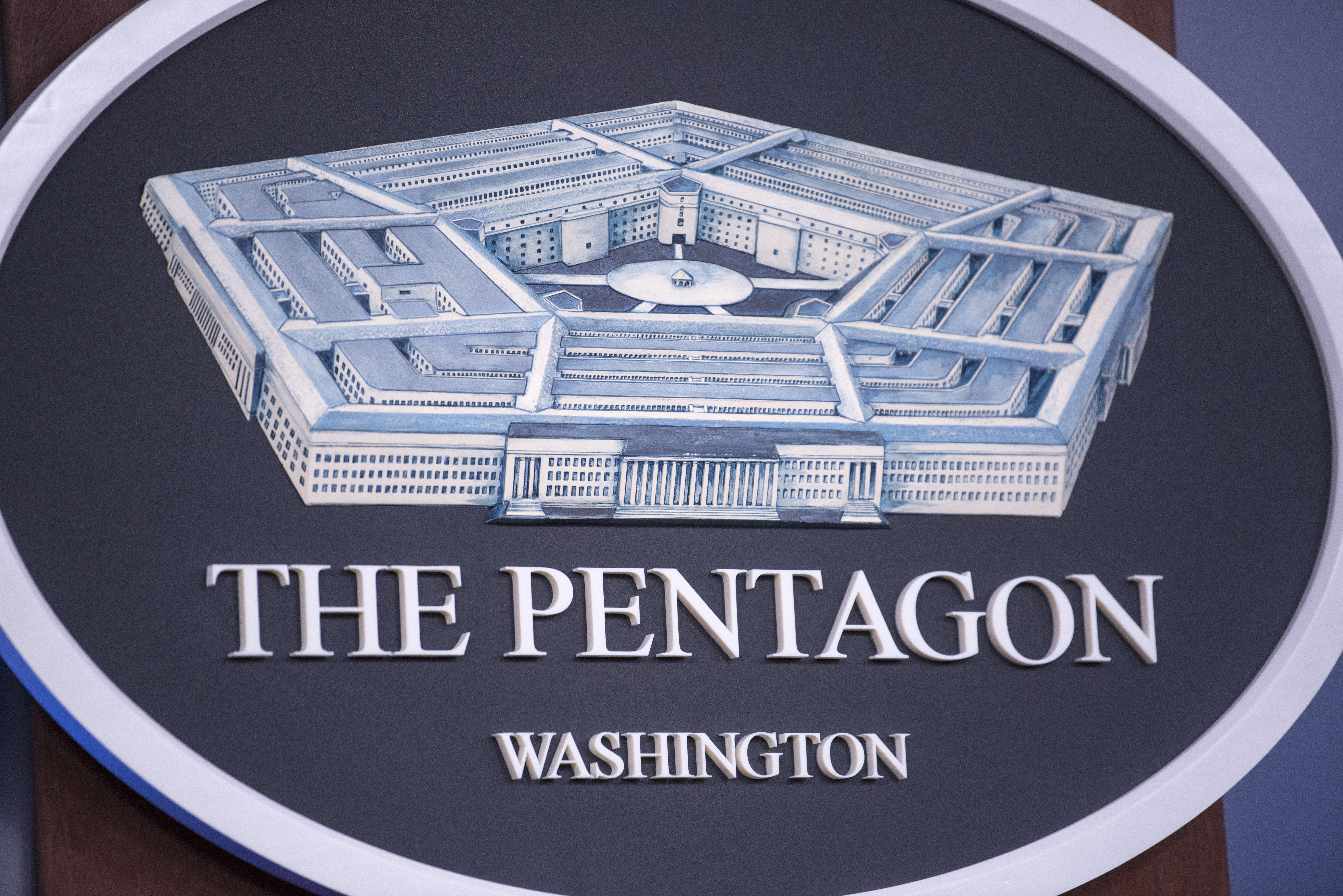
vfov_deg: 6.9
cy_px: 448
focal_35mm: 200
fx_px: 7464
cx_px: 672
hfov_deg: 10.3
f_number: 2.8
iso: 1600
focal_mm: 200
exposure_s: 1/640
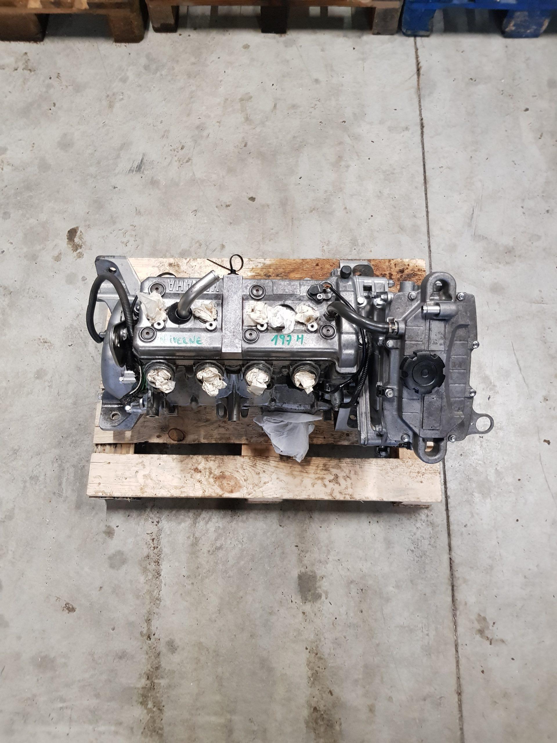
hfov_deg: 53.1
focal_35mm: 26
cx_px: 278
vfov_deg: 67.3
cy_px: 372
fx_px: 558
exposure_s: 1/25
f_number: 1.7
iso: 250
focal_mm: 4.3
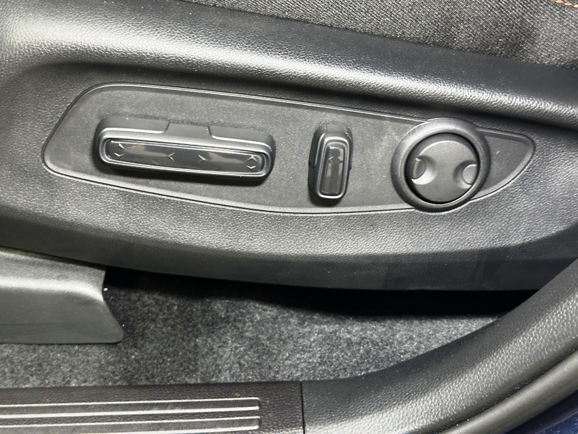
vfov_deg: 30.3
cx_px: 289
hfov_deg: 39.7
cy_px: 217
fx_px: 801
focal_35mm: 48
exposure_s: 1/24
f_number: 1.78
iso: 640
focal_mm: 6.86
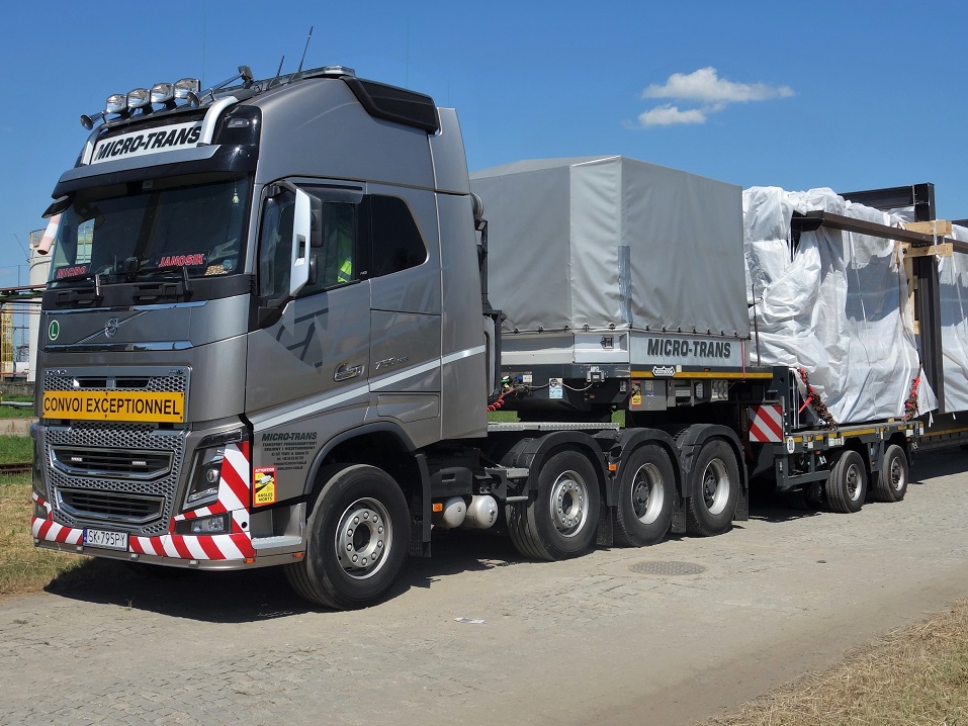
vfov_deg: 39.6
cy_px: 336
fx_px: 1007
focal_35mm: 36
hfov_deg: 51.2
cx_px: 554
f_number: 6.3
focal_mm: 10.4
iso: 125
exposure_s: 1/640
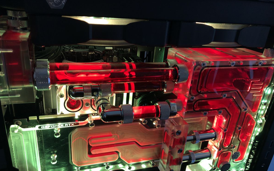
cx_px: 137
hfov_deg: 62.9
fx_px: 224
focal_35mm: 30
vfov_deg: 41.6
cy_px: 103
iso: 40
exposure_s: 1/20
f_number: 1.8
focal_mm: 3.99
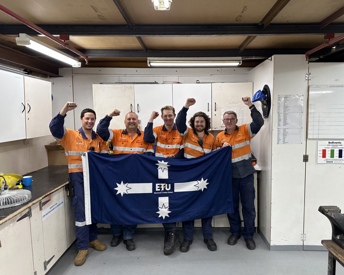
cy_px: 136
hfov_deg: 66.0
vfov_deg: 54.9
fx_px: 265
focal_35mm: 26
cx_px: 184
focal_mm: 6.86
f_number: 1.78
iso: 160
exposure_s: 1/100
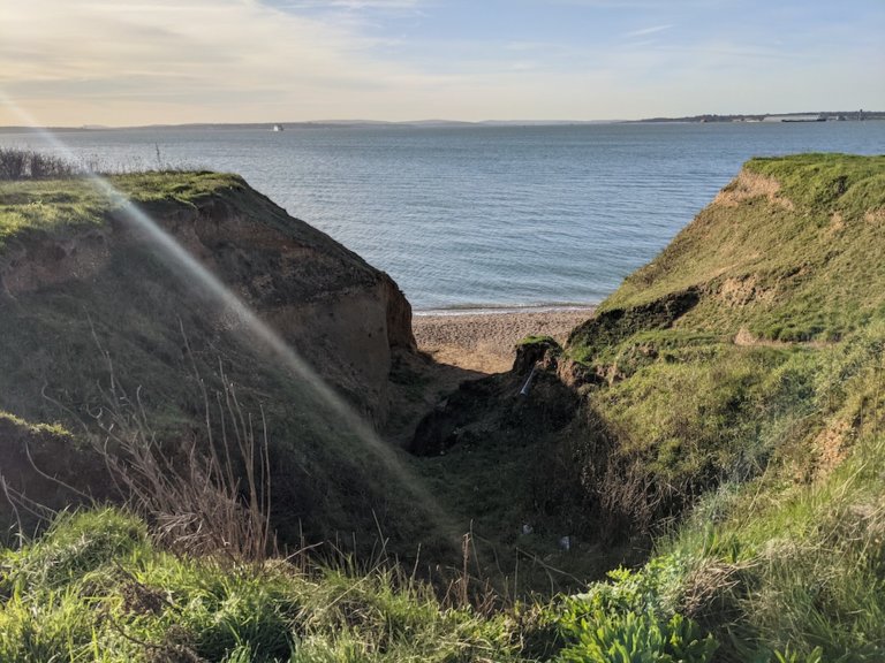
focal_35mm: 27
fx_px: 690
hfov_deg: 65.3
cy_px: 332
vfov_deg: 51.4
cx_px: 442
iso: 62
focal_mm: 4.38
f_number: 1.73
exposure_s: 1/5882
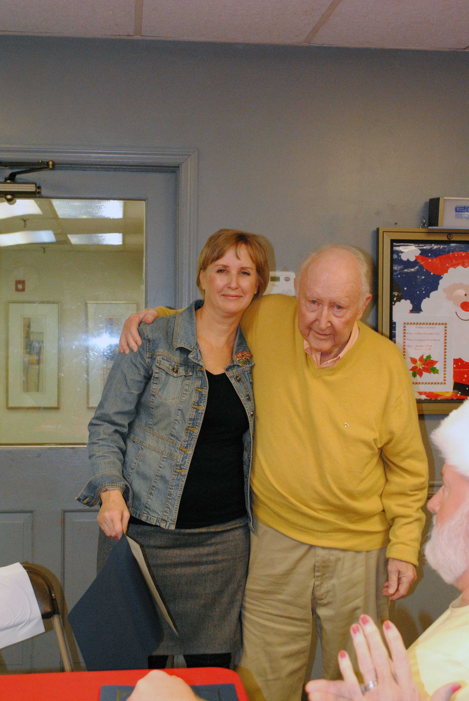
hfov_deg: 26.6
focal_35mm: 51
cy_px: 350
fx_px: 994
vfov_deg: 38.8
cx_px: 234
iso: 1600
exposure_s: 1/60
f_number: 5.6
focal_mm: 34
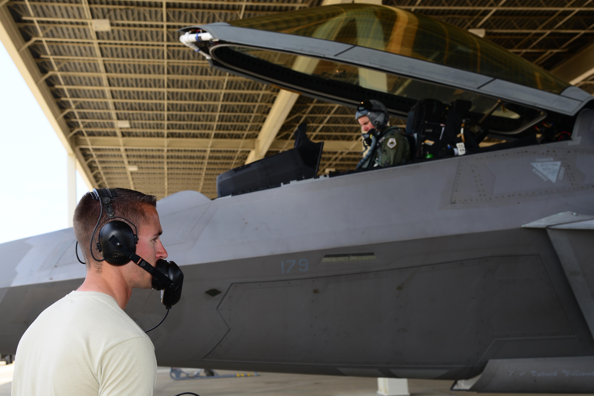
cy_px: 198
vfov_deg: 28.1
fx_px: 792
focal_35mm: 48
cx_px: 297
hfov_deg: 41.1
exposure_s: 1/125
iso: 100
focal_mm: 48
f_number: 5.6
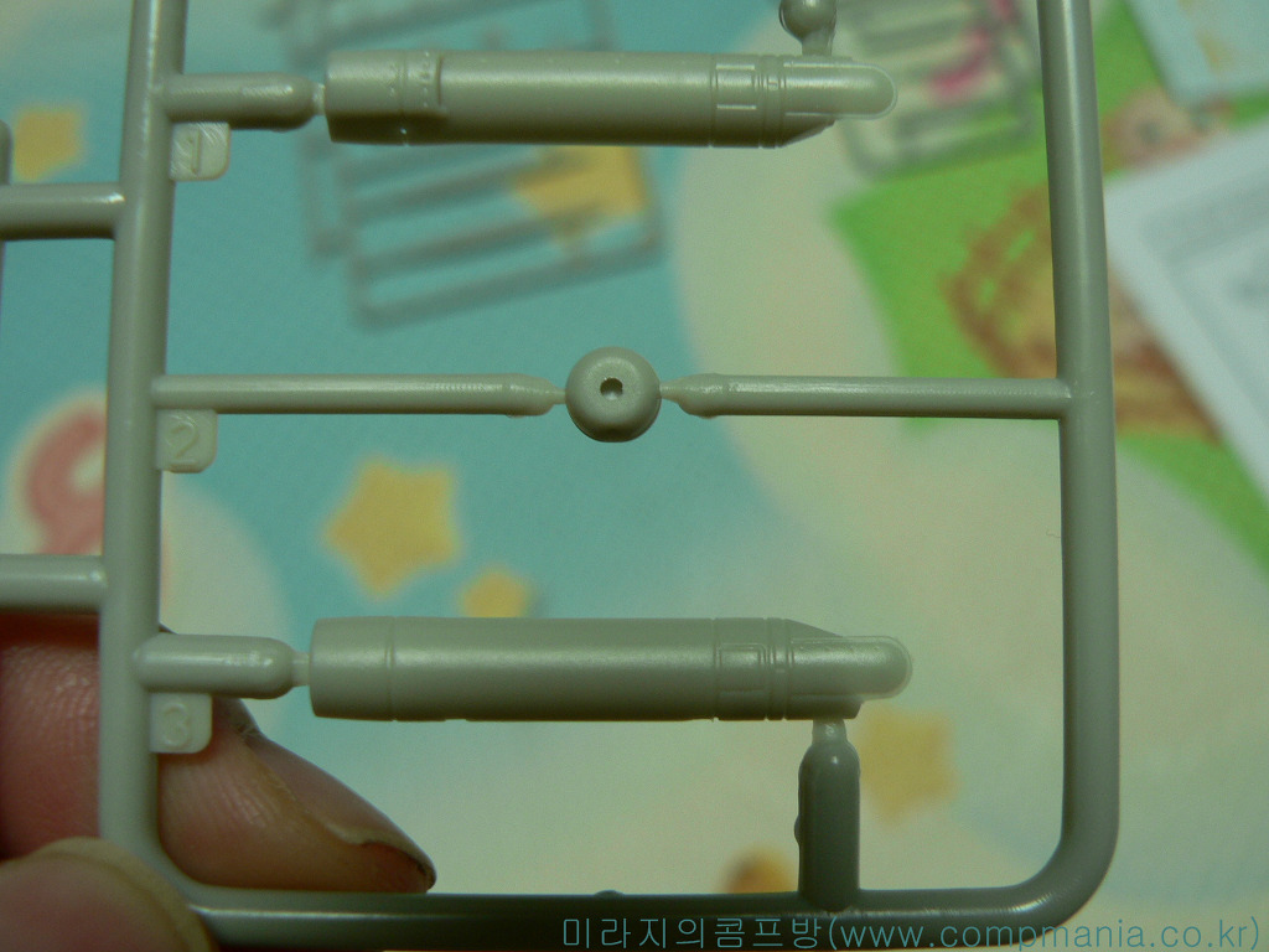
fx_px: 1320
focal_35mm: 36
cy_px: 476
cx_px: 634
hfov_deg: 51.4
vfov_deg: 39.7
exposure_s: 1/30
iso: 100
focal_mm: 6
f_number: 2.8
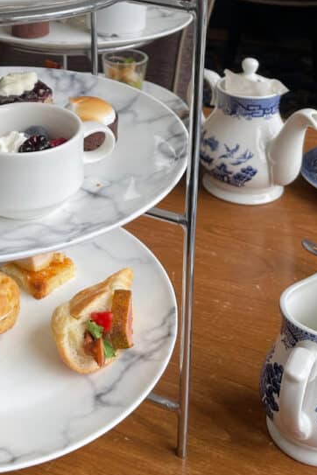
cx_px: 70
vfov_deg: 36.3
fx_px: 674
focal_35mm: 51
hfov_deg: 26.1
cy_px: 40
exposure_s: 1/149
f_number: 1.6
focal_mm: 4.2
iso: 32
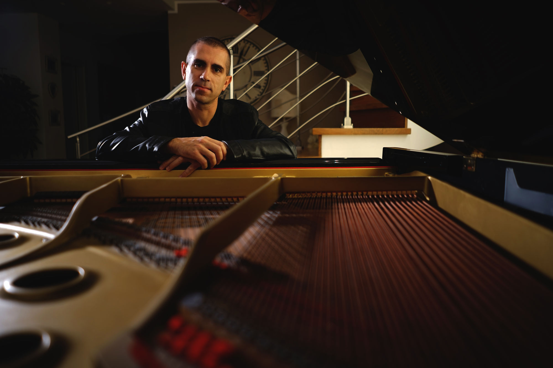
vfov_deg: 46.4
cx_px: 276
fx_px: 430
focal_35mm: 28
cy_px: 184
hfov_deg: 65.5
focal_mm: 28
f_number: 2
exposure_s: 1.3
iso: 50
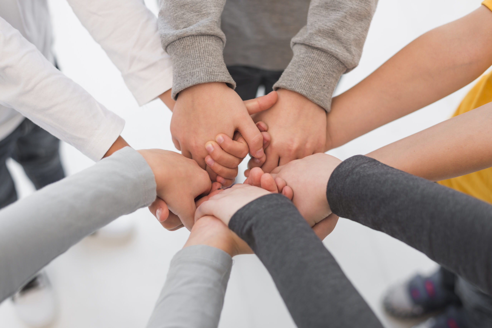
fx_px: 684
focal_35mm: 50
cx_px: 246
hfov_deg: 39.6
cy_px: 164
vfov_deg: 27.0
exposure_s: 1/160
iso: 250
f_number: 2.8
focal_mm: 50
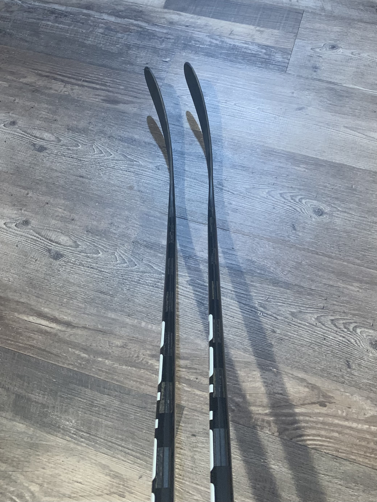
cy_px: 251
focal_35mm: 26
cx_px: 188
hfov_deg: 53.1
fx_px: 378
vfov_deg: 67.3
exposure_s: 1/30
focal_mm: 4.25
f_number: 1.8
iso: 400
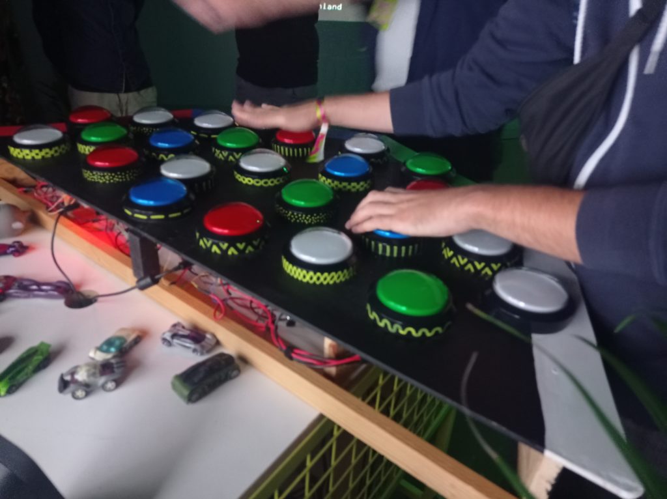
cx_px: 334
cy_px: 250
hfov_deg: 63.5
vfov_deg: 49.7
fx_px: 539
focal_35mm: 28
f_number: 1.79
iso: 822
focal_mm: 4.74
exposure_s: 1/14.3
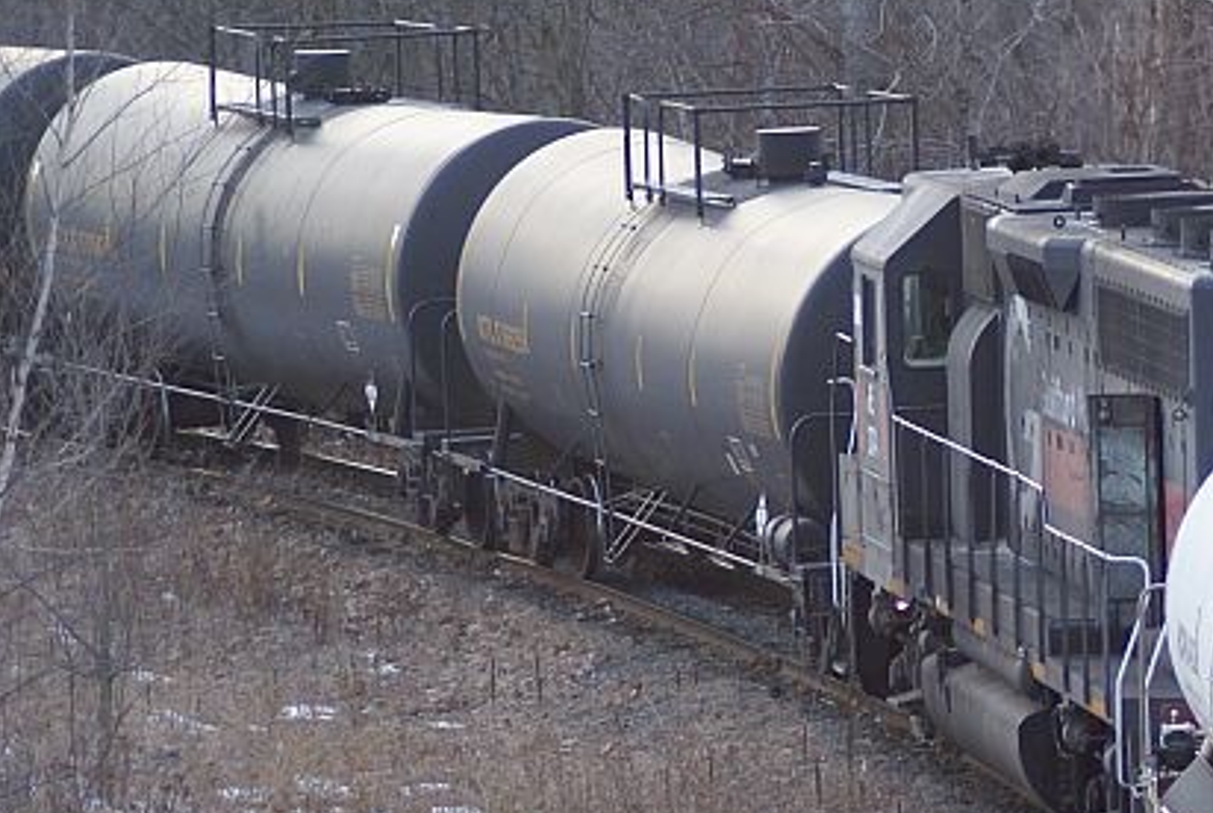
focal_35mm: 402
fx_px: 13564
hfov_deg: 5.1
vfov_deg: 3.4
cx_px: 913
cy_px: 514
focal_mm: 130
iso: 250
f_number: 4
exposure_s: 1/100
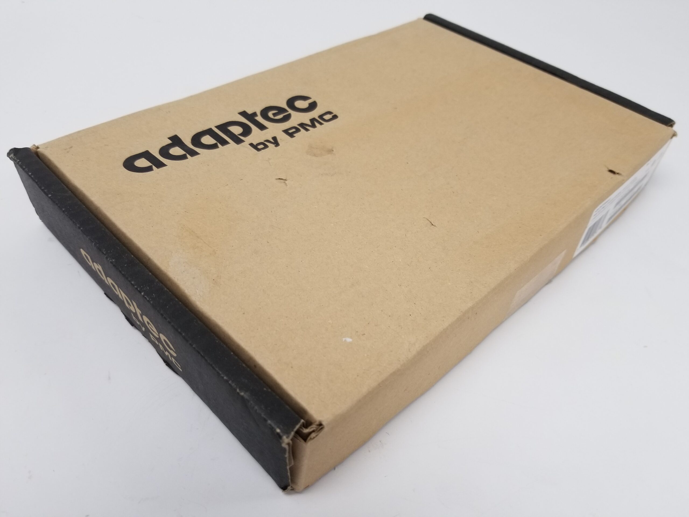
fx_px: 518
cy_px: 258
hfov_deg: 67.3
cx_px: 344
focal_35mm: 26
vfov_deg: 53.1
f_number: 1.7
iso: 64
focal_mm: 4.25
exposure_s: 1/120
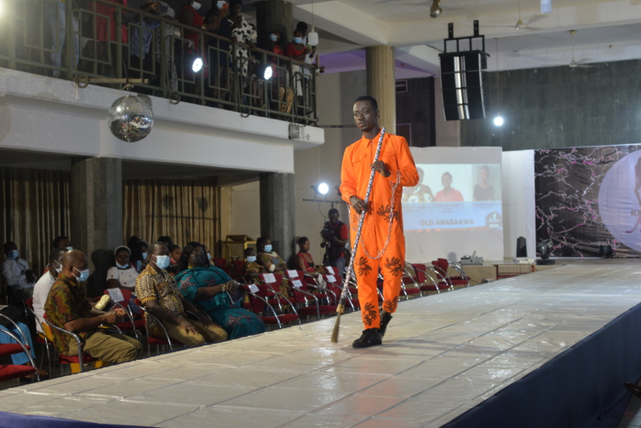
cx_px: 324
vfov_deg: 26.5
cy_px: 218
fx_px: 908
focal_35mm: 51
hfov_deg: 38.9
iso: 640
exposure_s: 1/60
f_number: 4
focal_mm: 50
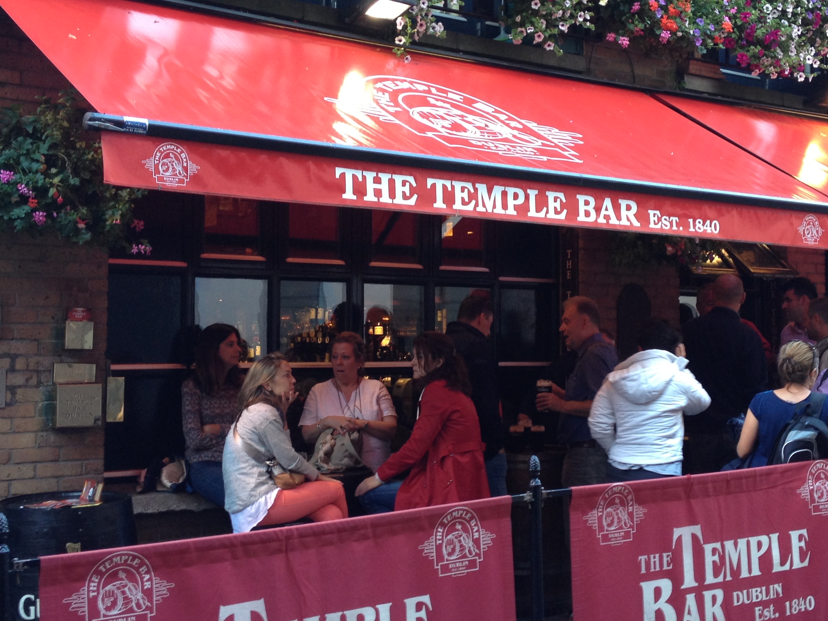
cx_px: 473
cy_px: 272
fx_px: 1411
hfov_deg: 32.6
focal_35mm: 59
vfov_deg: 24.8
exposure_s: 1/20
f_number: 2.4
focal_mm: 4.28
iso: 50
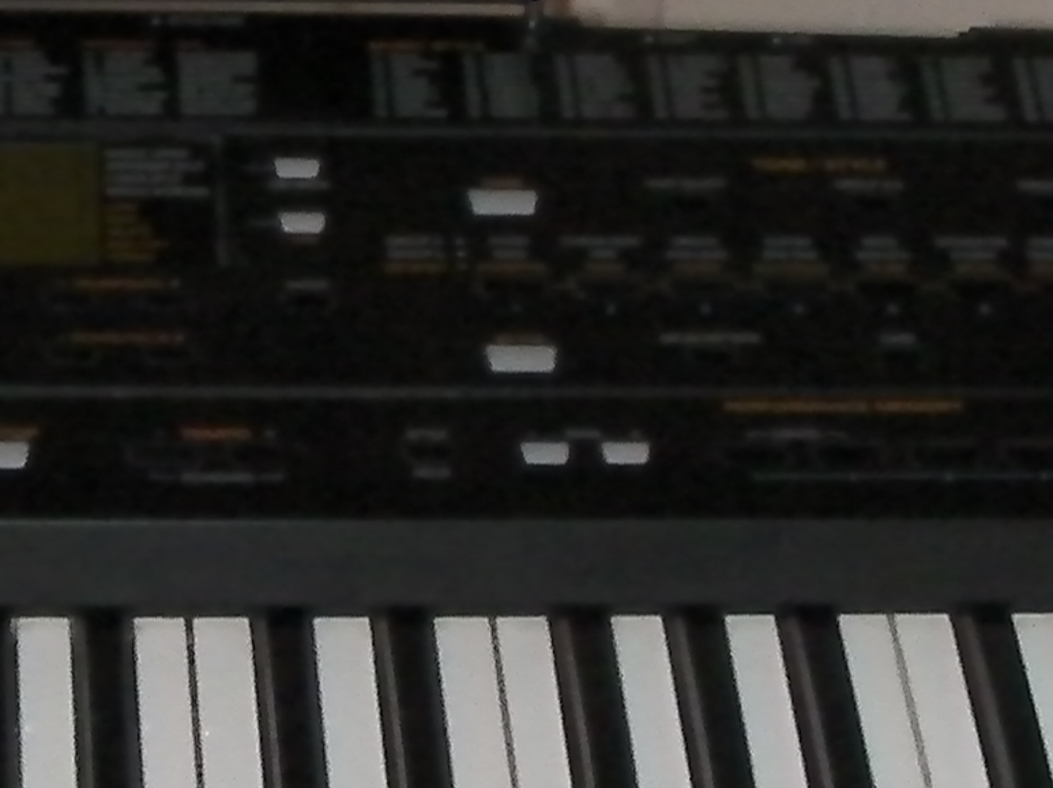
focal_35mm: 170
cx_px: -110
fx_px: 5169
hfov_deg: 11.5
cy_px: 276
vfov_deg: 8.7
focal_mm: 6.3
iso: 200
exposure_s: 1/30
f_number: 3.5
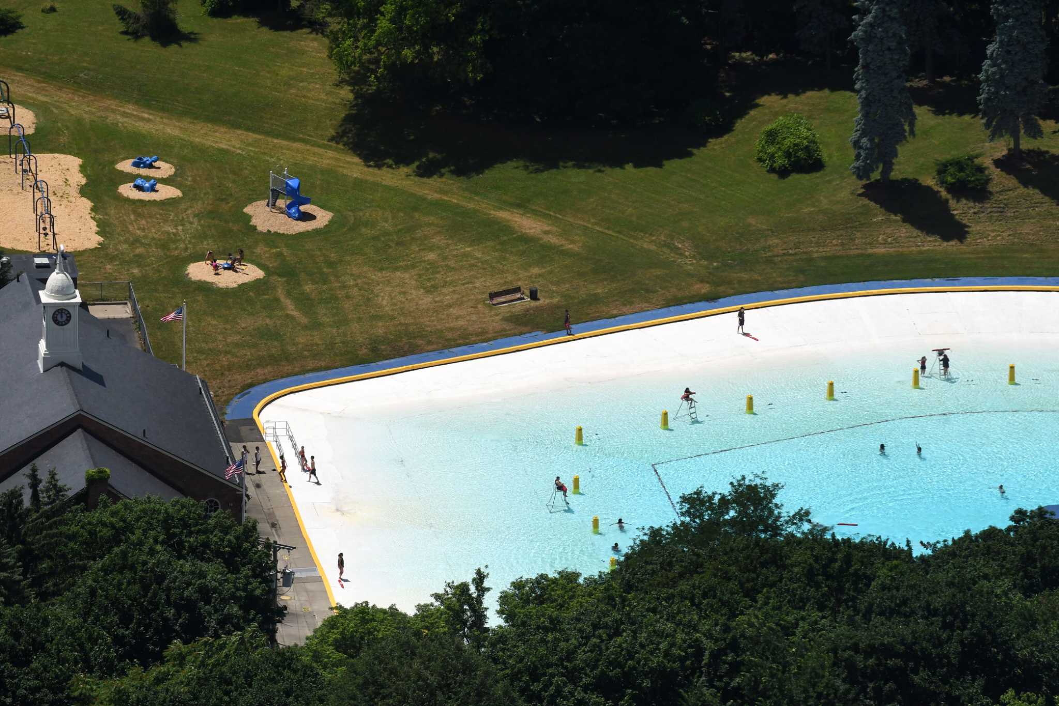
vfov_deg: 4.6
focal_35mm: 300
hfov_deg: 6.9
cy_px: 353
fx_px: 8824
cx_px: 530
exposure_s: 1/1600
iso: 500
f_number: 11
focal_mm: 200
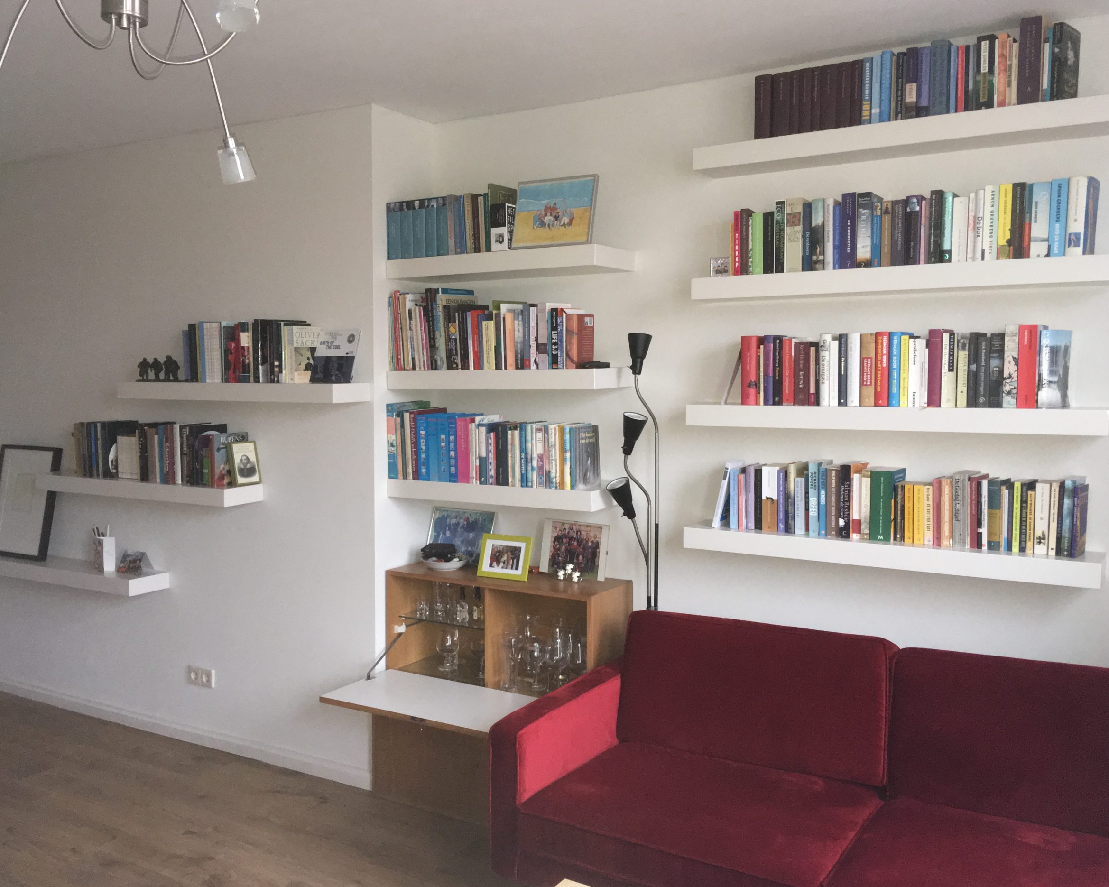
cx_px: 537
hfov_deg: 57.2
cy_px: 445
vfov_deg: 47.1
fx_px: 1017
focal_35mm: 31
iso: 160
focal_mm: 4.15
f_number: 2.2
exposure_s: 1/17
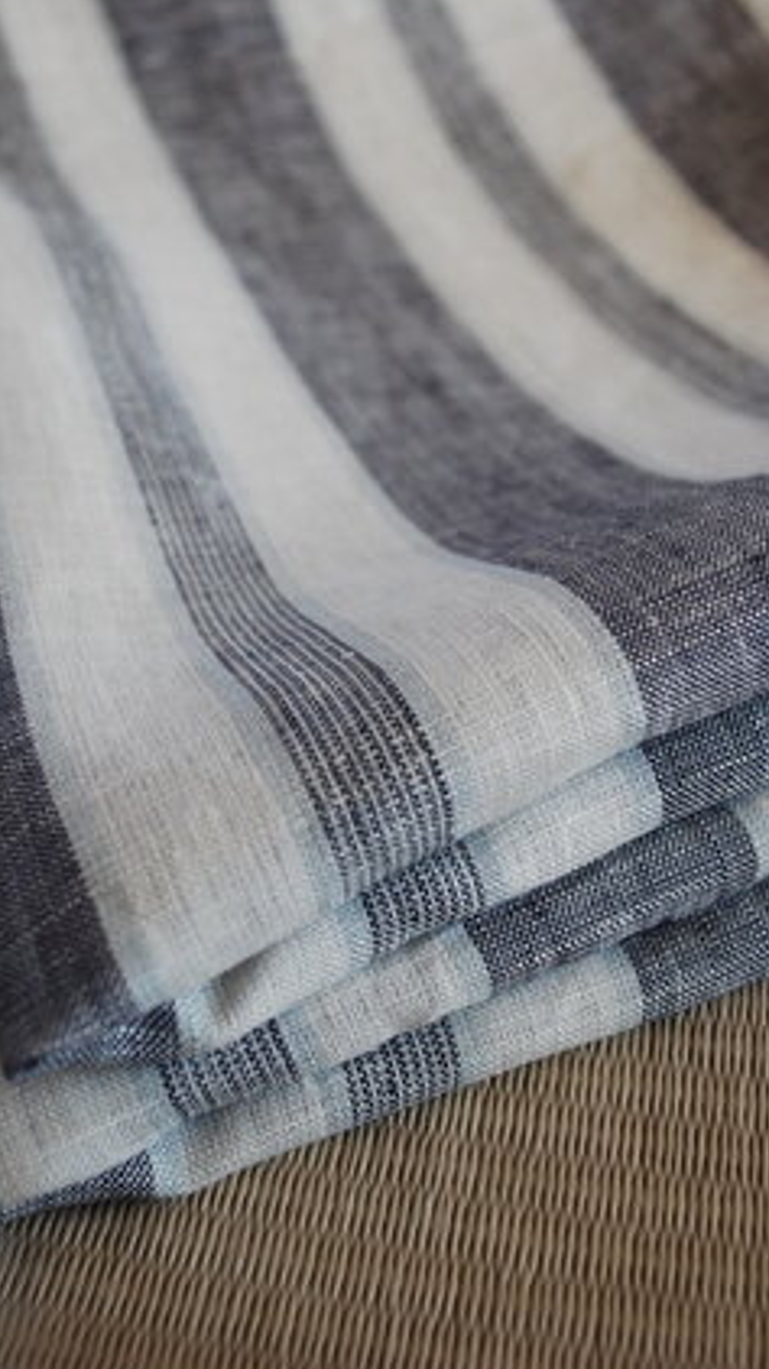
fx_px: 1561
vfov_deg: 47.4
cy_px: 683
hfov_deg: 27.6
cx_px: 302
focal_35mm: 43
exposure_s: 1/50
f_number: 3.5
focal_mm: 18
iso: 200
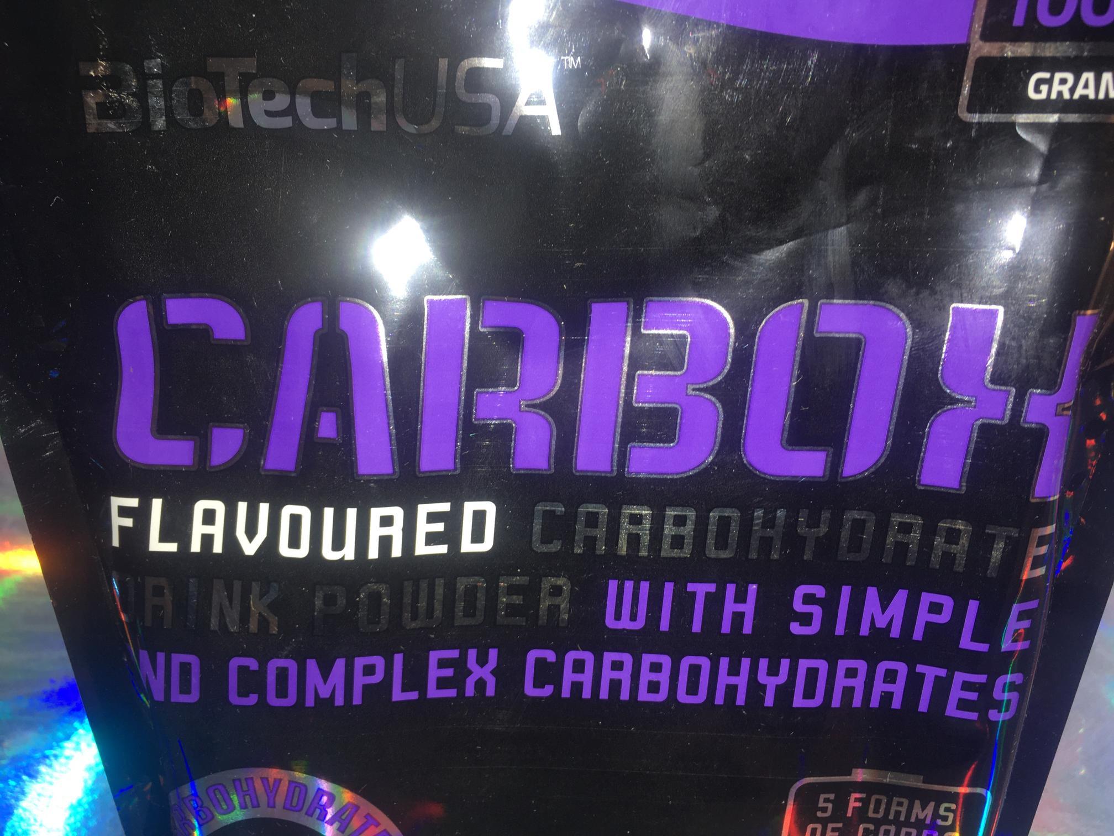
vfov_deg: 48.2
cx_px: 557
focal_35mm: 29
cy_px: 418
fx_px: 933
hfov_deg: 61.7
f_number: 2.2
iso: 25
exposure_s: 1/37
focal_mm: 4.15
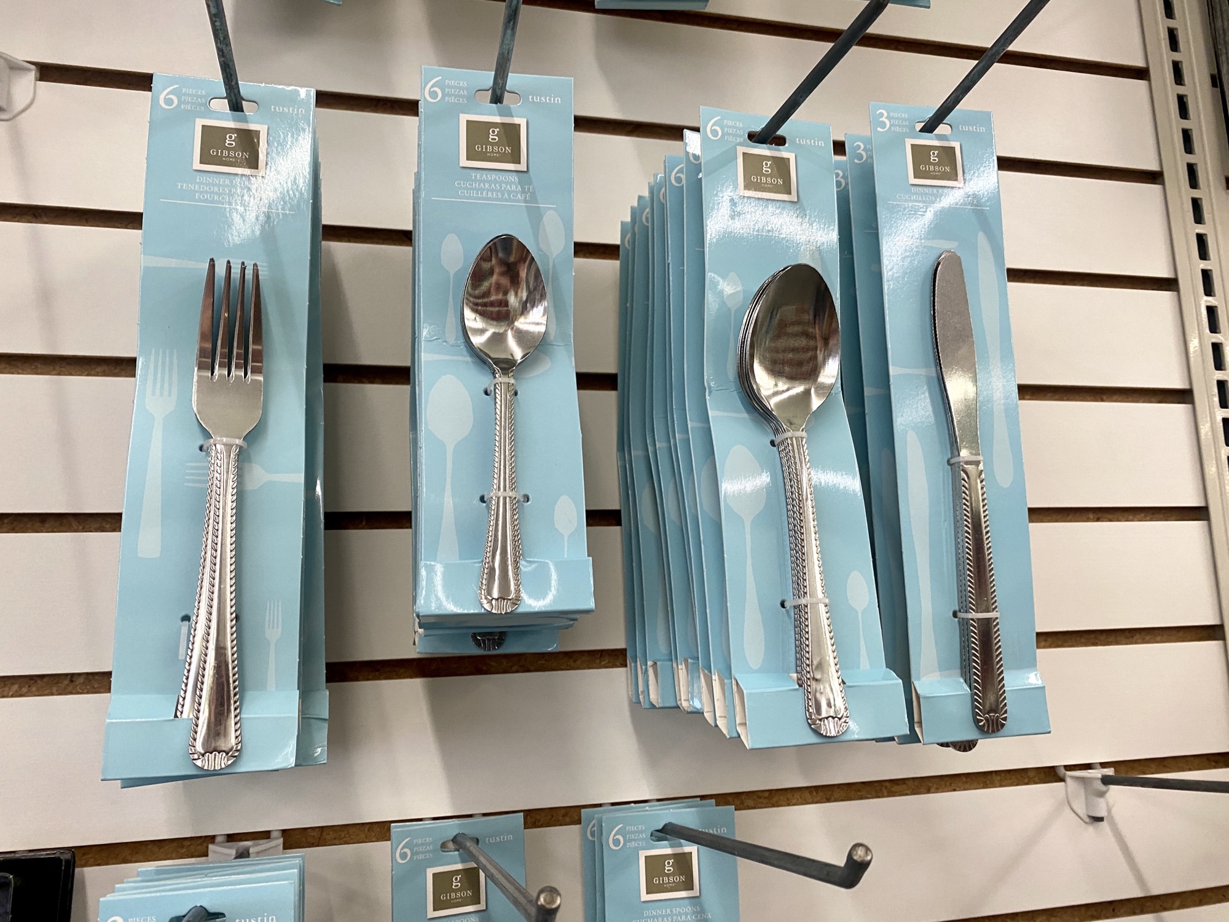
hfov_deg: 67.3
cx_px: 614
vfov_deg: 53.1
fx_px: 923
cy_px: 461
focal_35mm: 26
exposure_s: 1/60
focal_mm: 4.25
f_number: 1.8
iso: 100
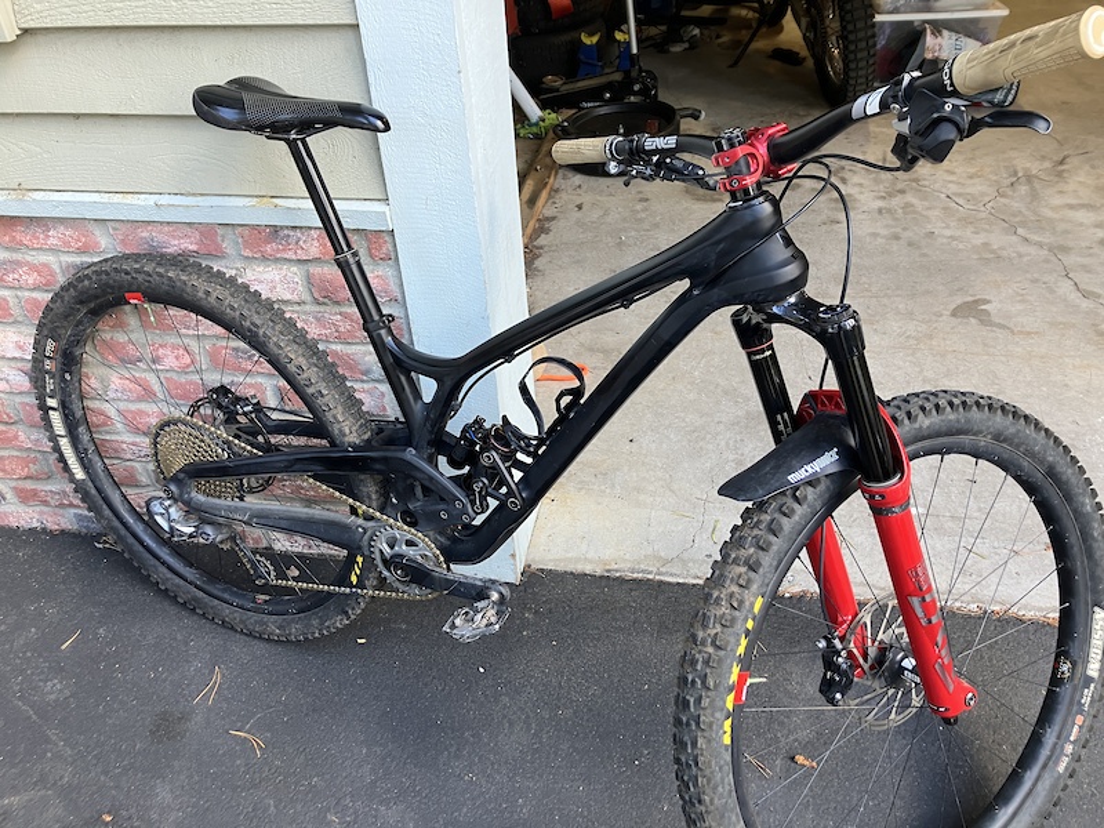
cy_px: 414
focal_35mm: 28
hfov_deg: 63.4
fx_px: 893
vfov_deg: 49.7
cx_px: 552
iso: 50
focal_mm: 3.99
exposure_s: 1/60
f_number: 1.8
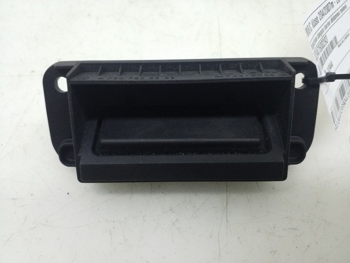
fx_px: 273
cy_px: 132
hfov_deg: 65.3
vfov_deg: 51.4
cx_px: 175
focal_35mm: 27
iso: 200
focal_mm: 3.6
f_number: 1.9
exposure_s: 1/50
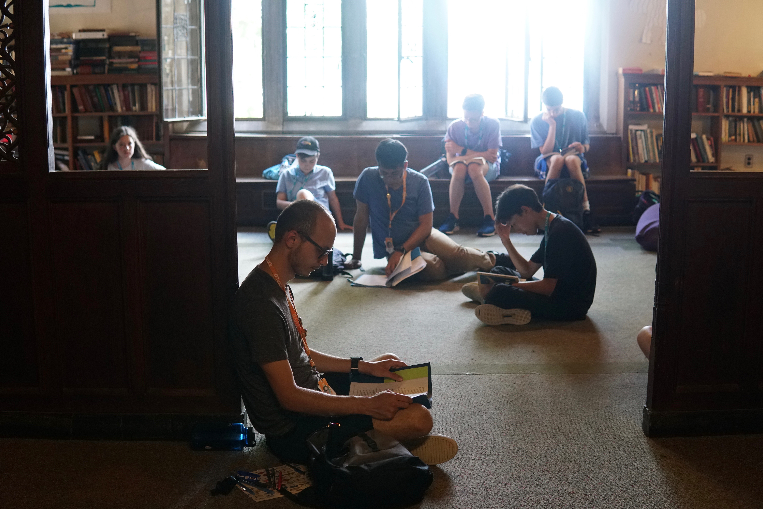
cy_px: 254
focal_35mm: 45
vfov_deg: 29.9
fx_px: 954
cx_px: 382
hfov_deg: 43.6
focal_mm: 30
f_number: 2.8
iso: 1600
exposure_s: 1/160
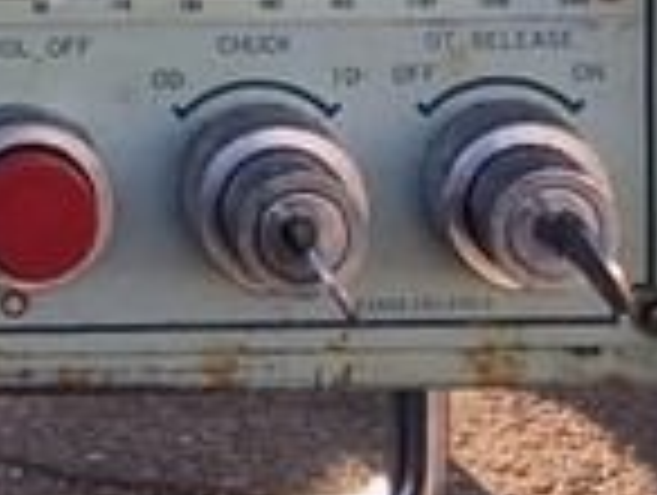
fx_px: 3859
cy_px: -976
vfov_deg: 6.7
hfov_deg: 9.0
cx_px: -806
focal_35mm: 203
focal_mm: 4.15
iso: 25
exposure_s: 1/246
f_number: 2.2
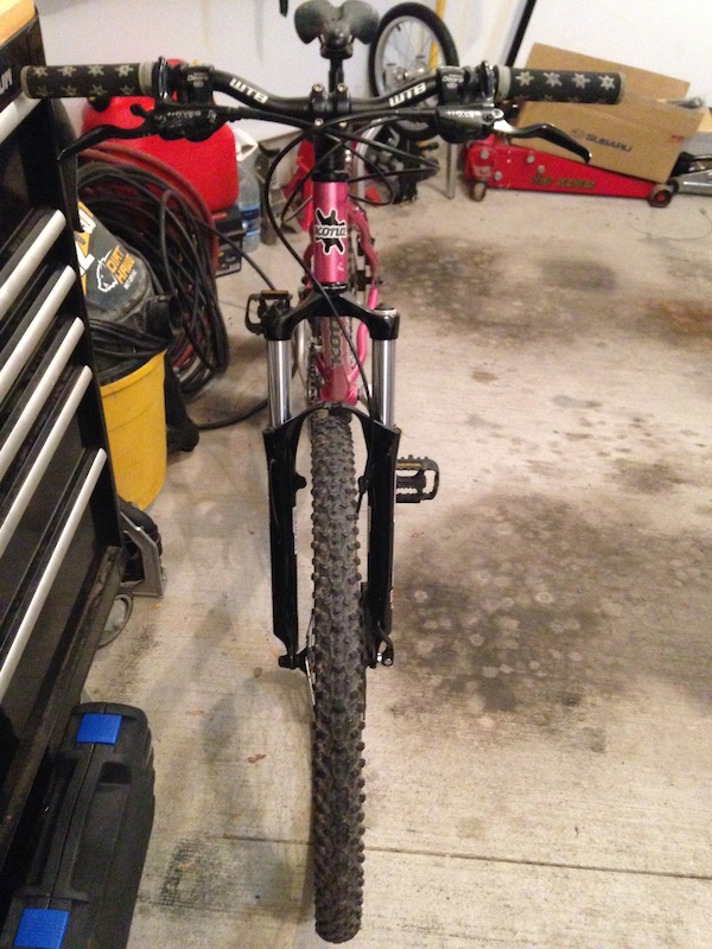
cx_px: 356
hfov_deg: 42.9
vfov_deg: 55.4
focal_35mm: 33
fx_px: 905
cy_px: 474
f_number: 2.4
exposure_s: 1/15
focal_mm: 4.12
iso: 800
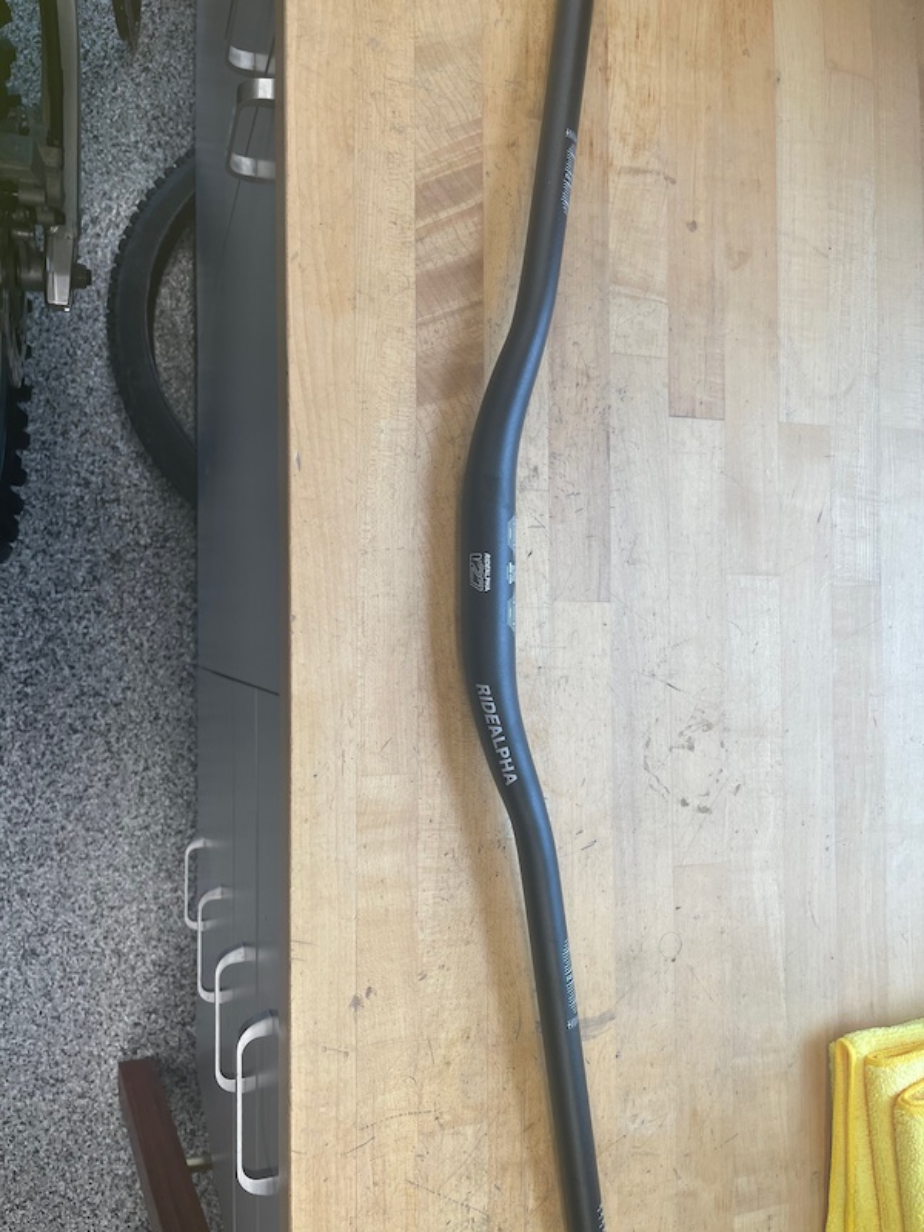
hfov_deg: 53.1
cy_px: 616
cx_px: 462
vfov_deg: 67.3
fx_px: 925
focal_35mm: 26
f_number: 1.6
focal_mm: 4.2
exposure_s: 1/151
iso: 40
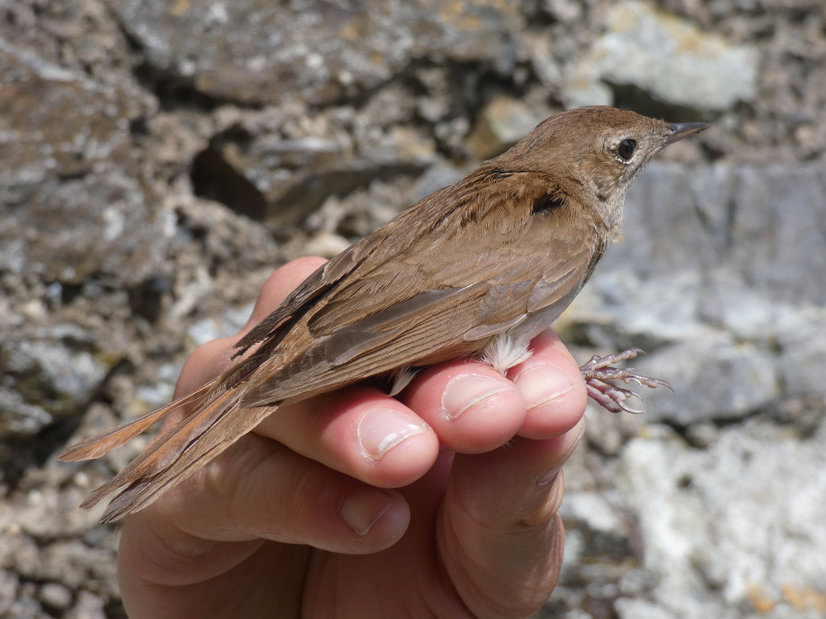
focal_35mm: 200
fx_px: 4772
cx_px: 413
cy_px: 310
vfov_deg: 7.4
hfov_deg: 9.9
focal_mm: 35.8
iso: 80
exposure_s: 1/400
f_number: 5.5
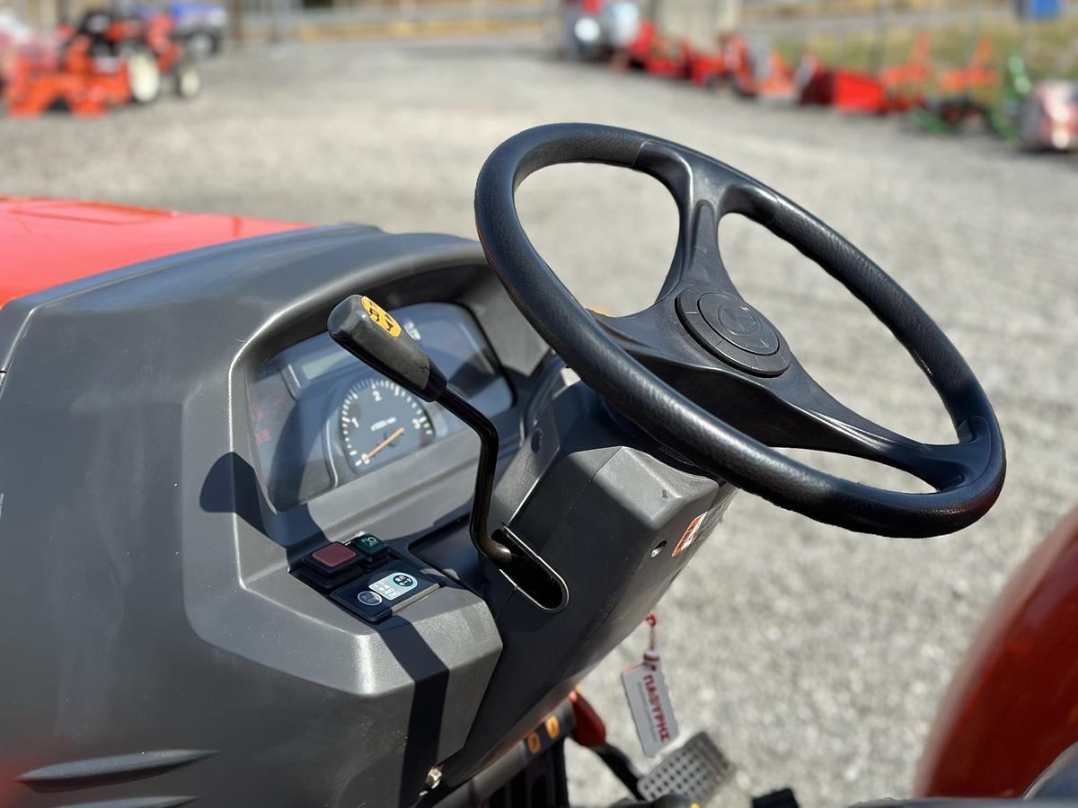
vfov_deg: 30.3
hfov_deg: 39.7
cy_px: 404
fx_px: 1495
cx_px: 539
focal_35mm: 48
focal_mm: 6.86
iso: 80
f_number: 1.78
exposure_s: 1/3731
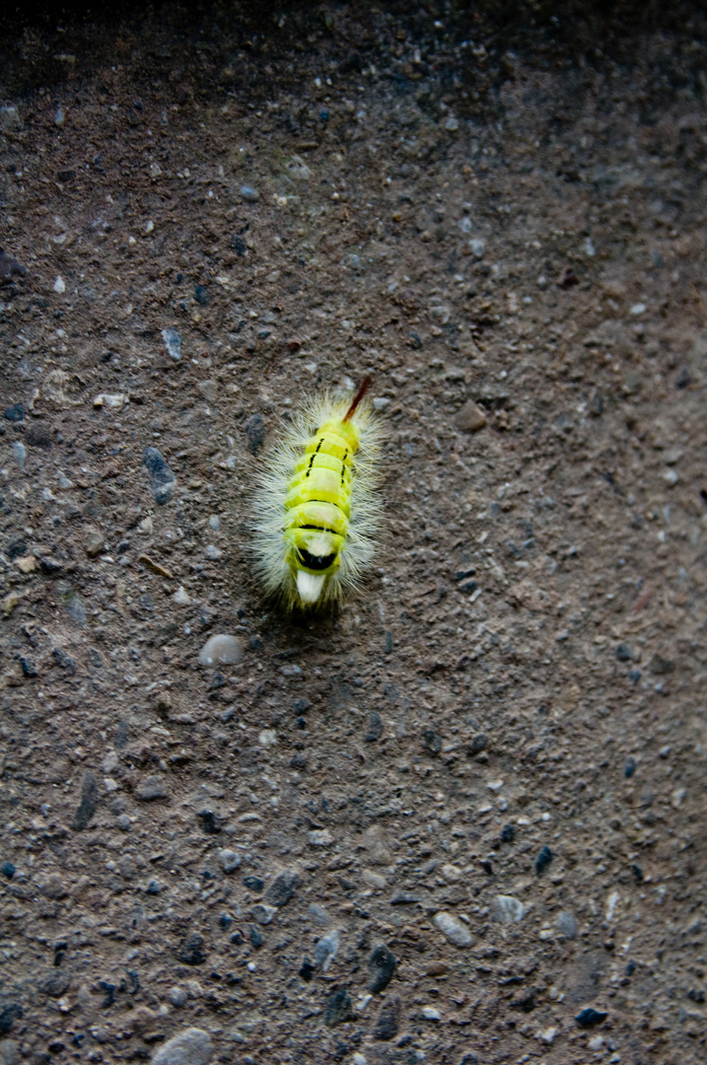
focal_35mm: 87
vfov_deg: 23.4
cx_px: 354
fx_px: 2570
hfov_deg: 15.7
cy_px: 532
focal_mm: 58
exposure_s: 1/40
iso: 200
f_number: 7.1
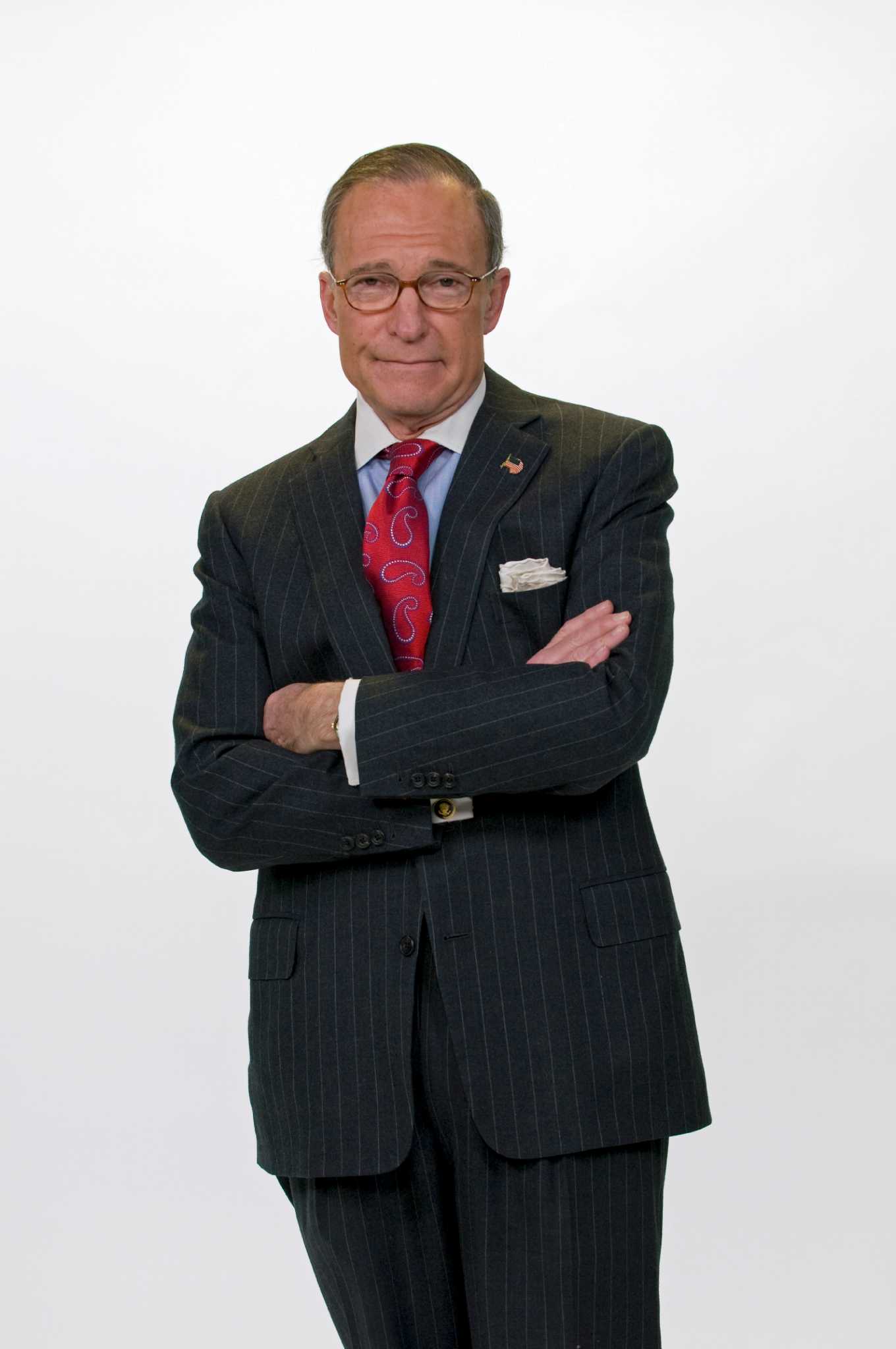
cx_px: 448
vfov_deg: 19.5
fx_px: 3930
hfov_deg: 13.0
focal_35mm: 105
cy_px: 674
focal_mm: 70
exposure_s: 1/100
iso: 400
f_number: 5.6
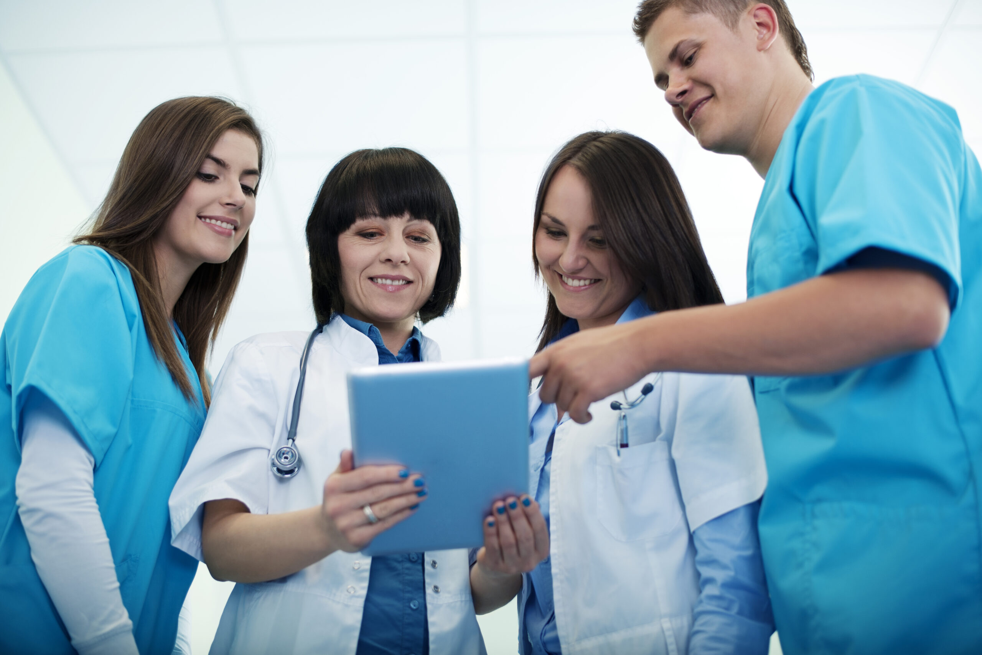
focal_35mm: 50
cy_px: 328
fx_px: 1364
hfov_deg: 39.6
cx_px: 491
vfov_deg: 27.0
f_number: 2.2
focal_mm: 50
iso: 100
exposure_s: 1/250
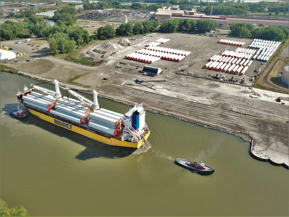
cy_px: 108
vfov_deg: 53.1
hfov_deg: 67.3
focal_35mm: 26
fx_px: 217
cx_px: 144
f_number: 2.2
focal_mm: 4.73
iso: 100
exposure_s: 1/651
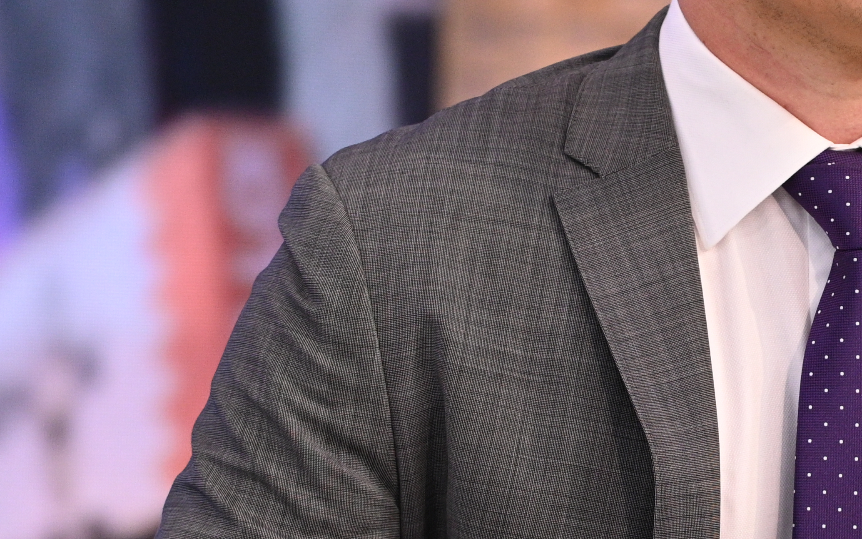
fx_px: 11535
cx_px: 910
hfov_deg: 4.3
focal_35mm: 491
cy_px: 282
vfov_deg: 2.7
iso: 2000
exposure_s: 1/320
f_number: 5
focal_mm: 165
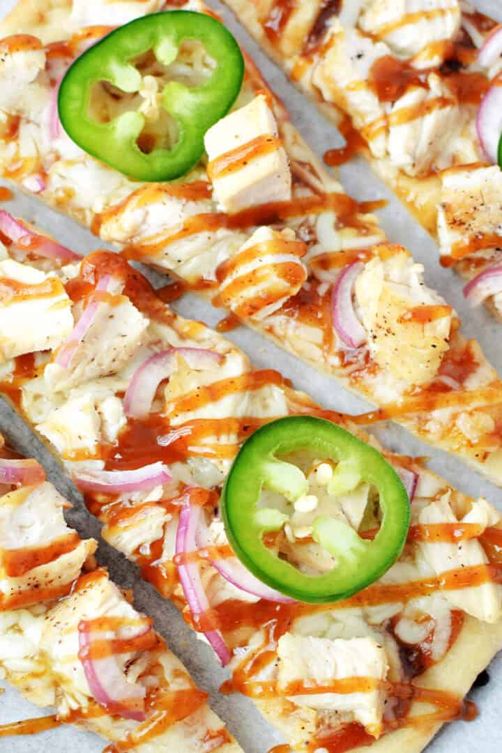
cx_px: 251
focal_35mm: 52
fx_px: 1098
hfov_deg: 25.8
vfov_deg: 37.9
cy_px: 376
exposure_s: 1/80
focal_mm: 35
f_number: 4.5
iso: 400
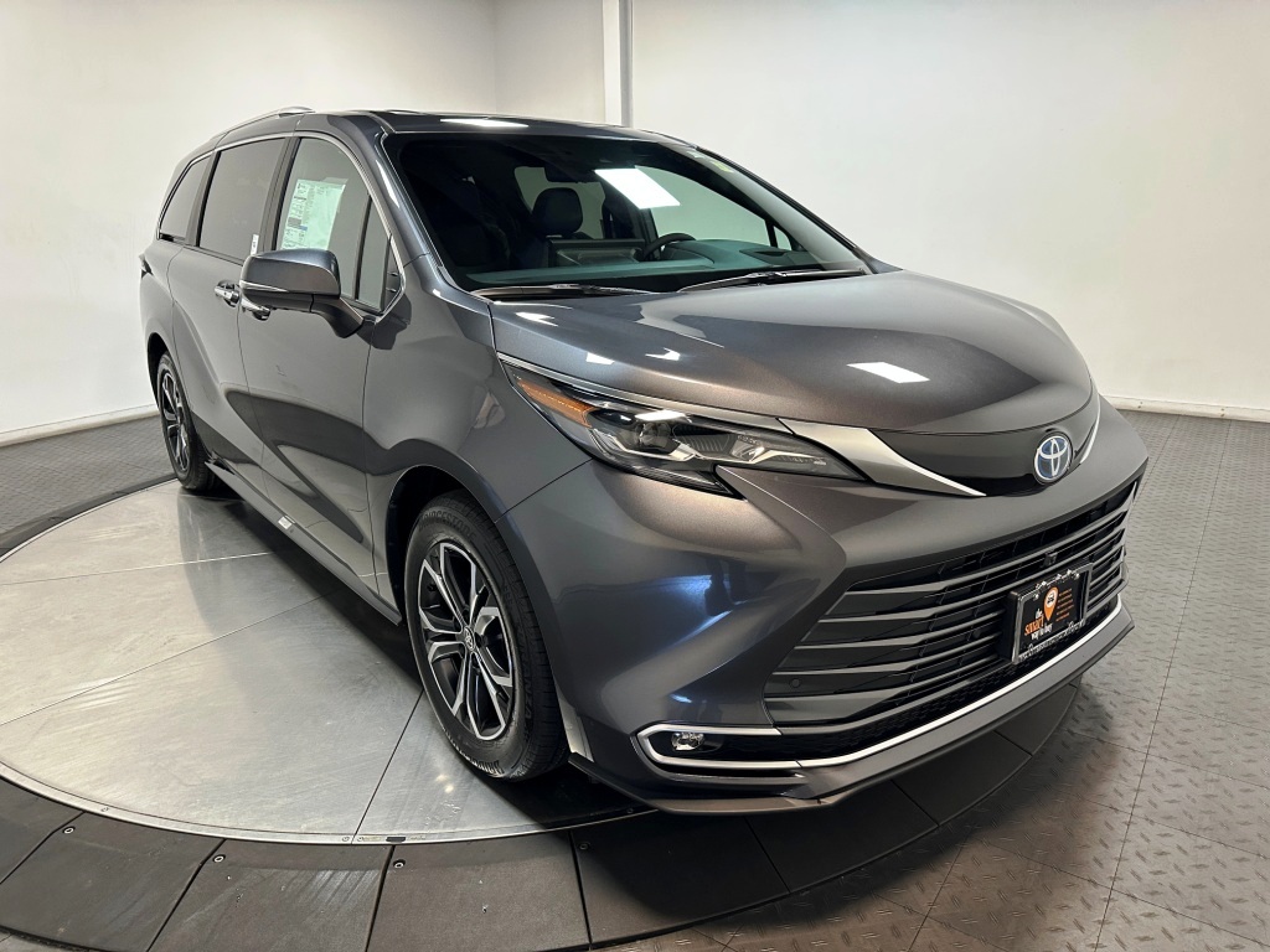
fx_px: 881
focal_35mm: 24
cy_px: 476
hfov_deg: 71.6
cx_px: 635
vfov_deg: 56.8
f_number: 1.78
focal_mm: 6.86
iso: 320
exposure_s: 1/60
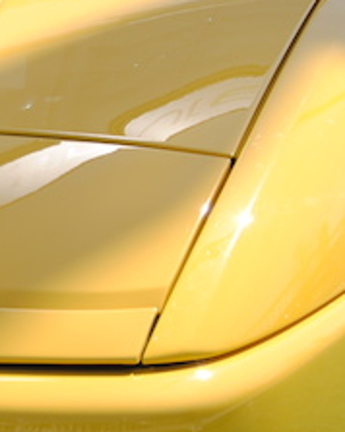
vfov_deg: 9.0
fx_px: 2748
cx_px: -312
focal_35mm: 215
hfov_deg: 7.0
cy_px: 241
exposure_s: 1/250
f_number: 8
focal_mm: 34
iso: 100
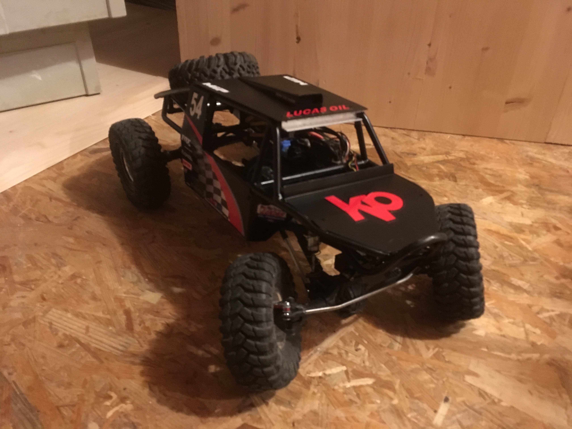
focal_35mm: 29
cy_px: 214
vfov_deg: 48.2
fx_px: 479
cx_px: 286
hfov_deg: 61.7
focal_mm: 4.15
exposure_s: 1/17
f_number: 2.2
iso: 640
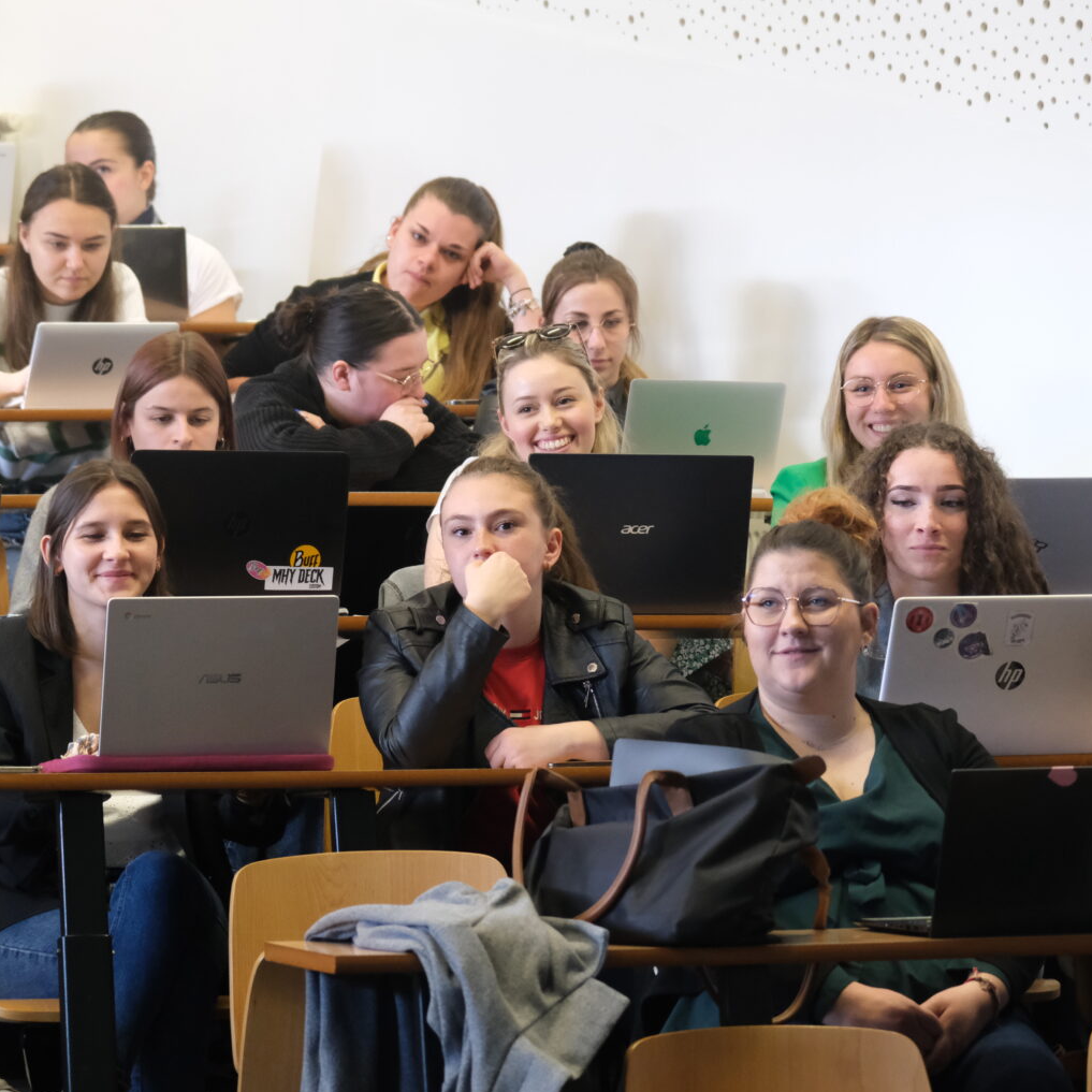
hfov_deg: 11.3
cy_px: 549
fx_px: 5496
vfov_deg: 11.3
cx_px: 496
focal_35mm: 154
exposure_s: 1/100
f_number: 4
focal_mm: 80
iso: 3200
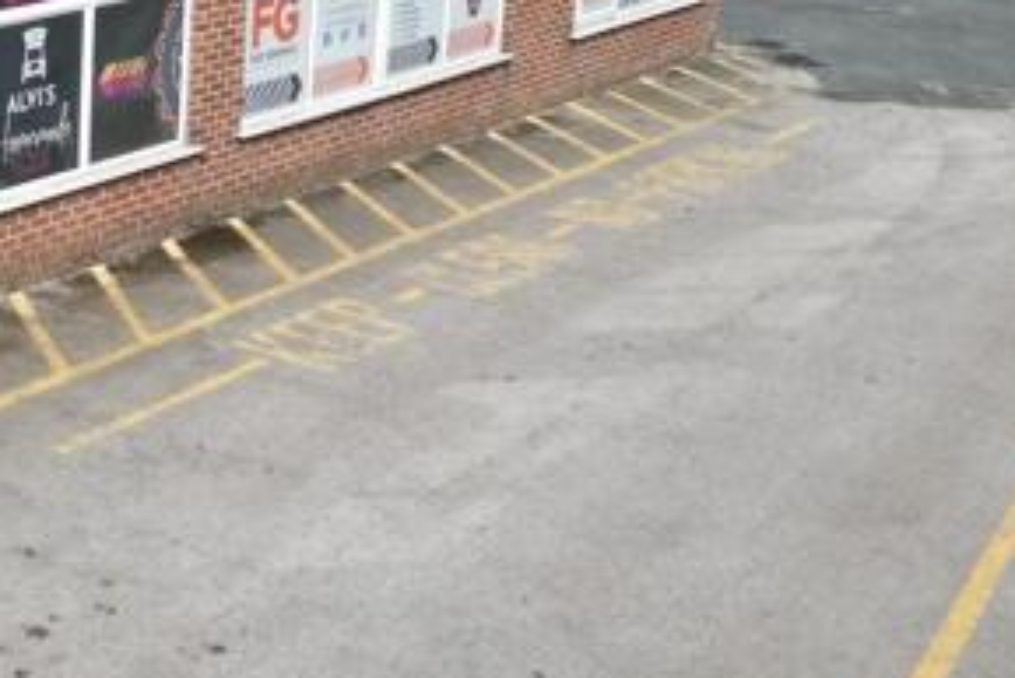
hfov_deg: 25.4
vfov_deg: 19.5
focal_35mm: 69
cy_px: 98
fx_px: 1946
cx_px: -288
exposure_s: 1/3000
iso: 100
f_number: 1.7
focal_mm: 6.72
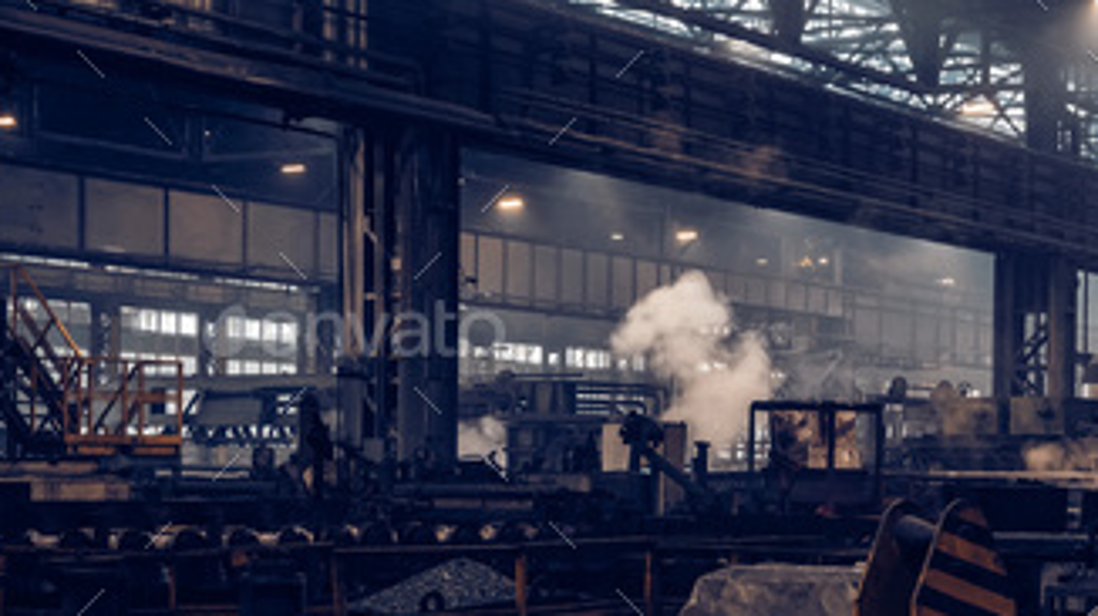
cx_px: 849
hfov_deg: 28.1
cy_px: 490
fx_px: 2153
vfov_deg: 16.2
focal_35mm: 74
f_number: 5.6
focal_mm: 39
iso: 800
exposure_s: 1/60
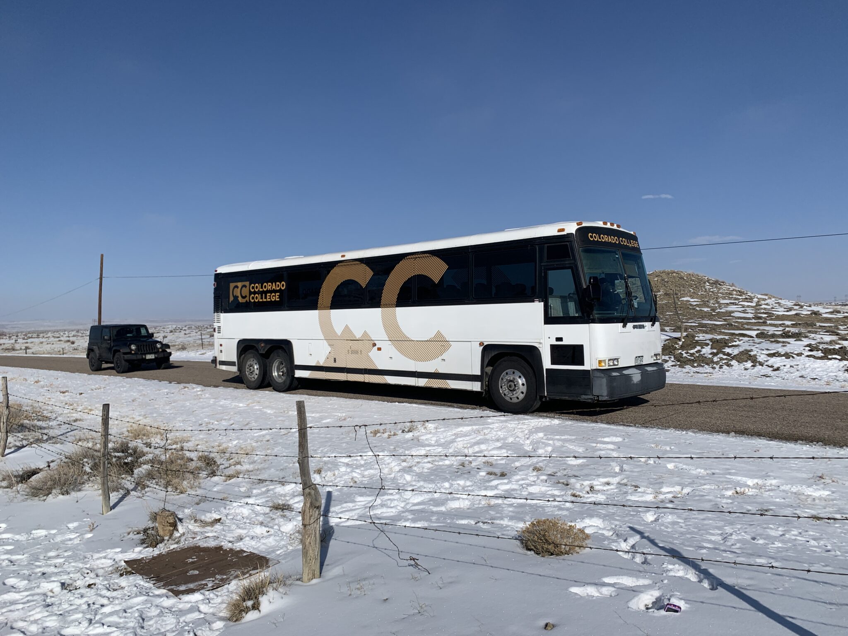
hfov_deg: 67.3
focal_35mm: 26
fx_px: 637
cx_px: 424
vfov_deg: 53.1
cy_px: 318
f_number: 1.8
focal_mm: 4.25
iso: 25
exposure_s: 1/8000
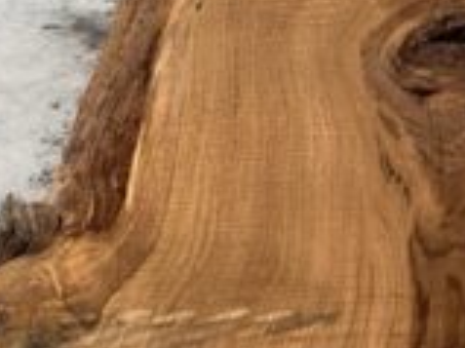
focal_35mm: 131
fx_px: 1758
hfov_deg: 15.0
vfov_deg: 11.3
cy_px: 246
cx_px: 380
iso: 25
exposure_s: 1/4274
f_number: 1.8
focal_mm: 4.25
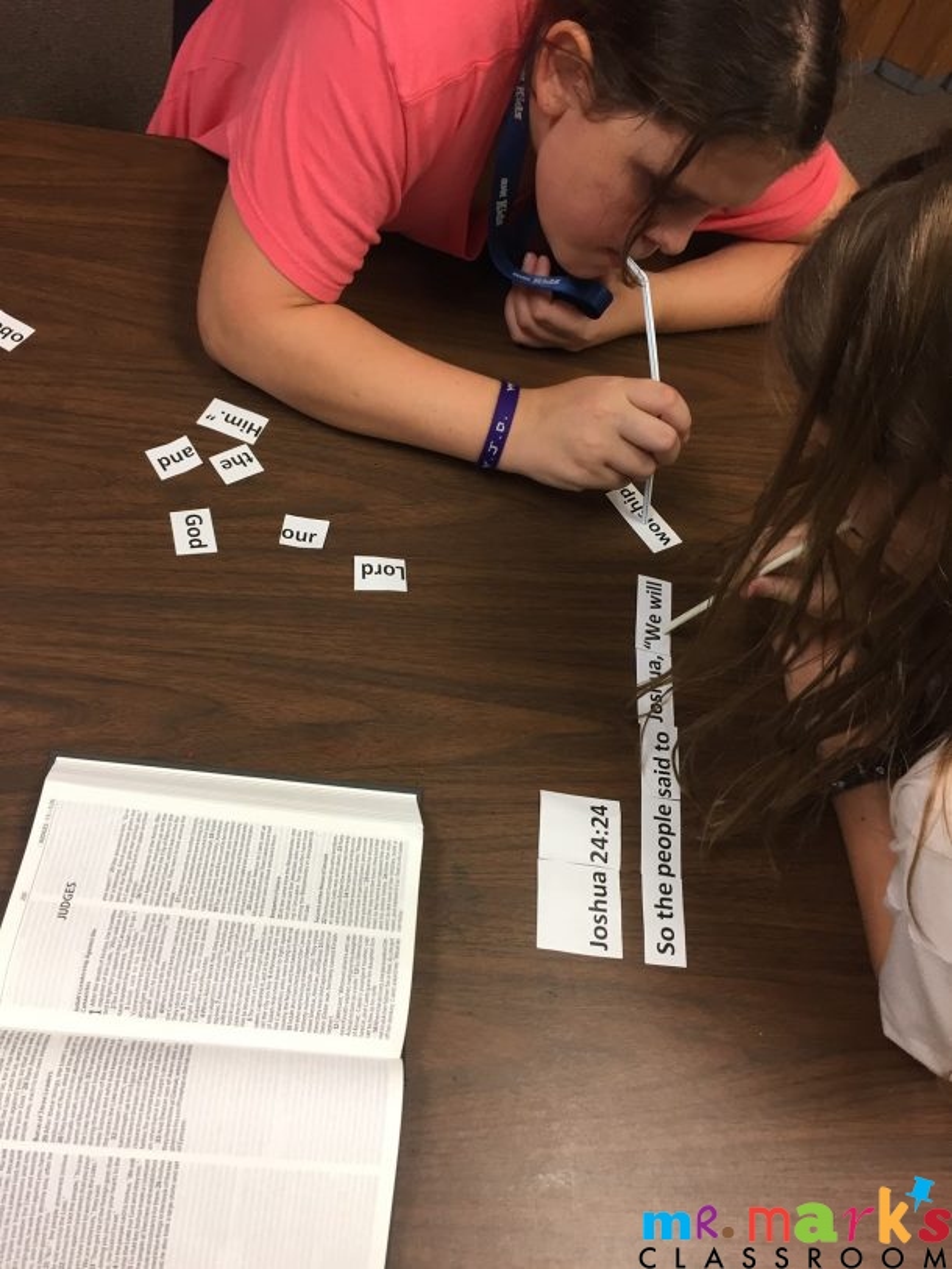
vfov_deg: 61.7
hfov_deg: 48.2
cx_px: 476
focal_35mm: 29
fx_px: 1063
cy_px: 634
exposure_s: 1/30
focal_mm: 4.15
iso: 32
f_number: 2.2
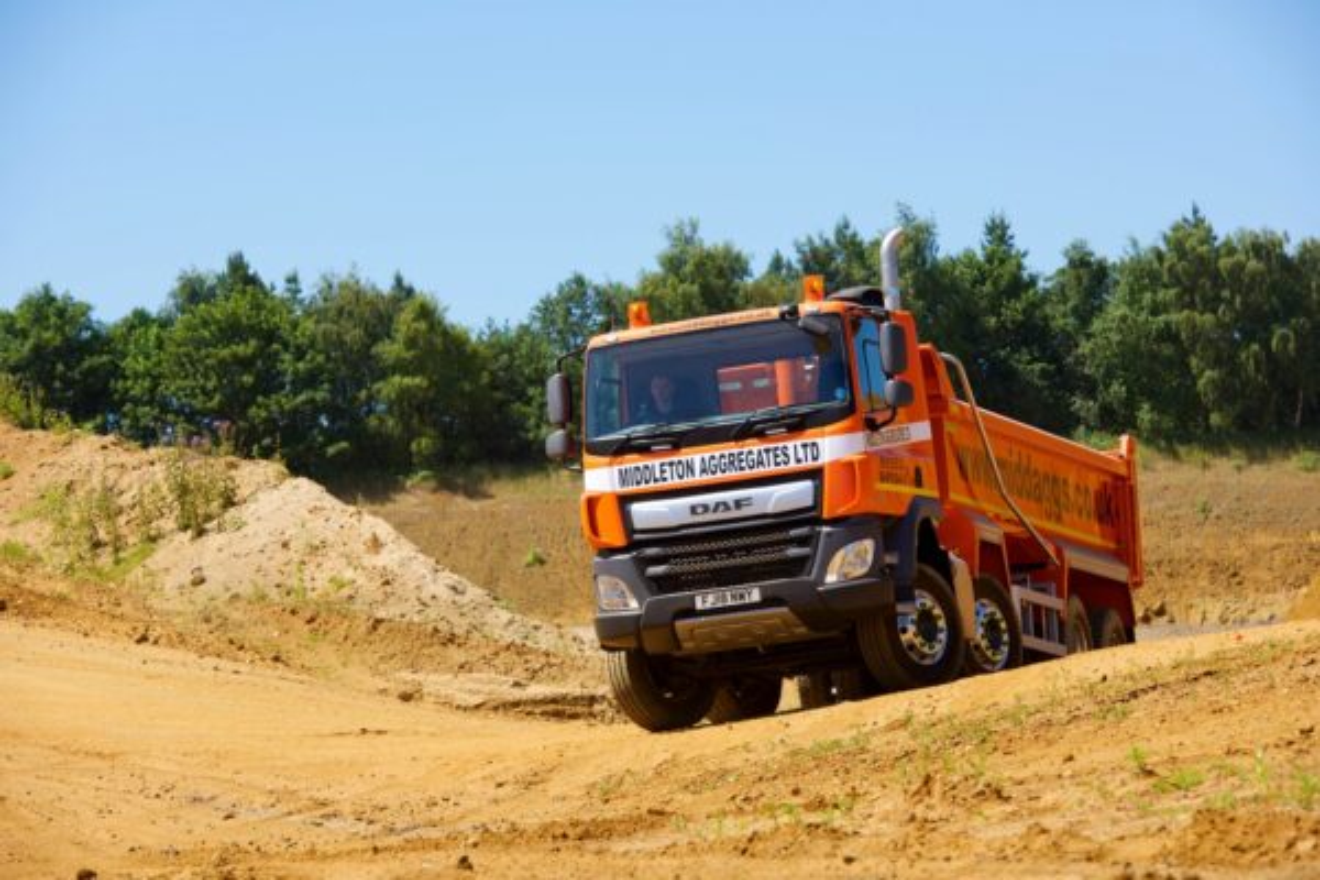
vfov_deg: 9.1
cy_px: 440
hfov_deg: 13.7
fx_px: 5500
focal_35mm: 150
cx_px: 660
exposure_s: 1/250
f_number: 9
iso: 125
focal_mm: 150
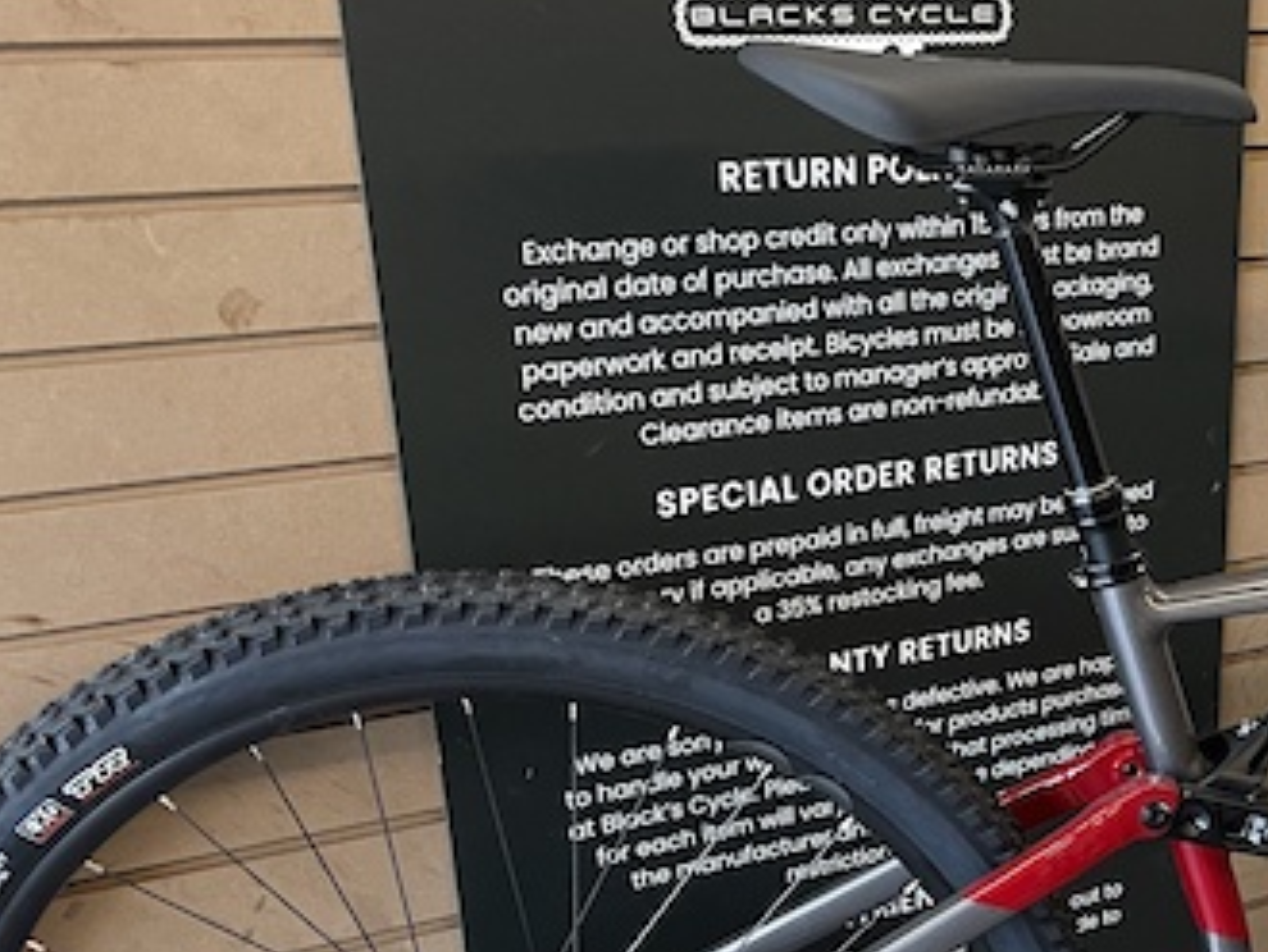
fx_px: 2309
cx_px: 1345
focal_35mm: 63
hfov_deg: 28.3
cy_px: 1025
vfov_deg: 22.1
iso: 100
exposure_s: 1/60
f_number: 1.6
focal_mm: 4.2
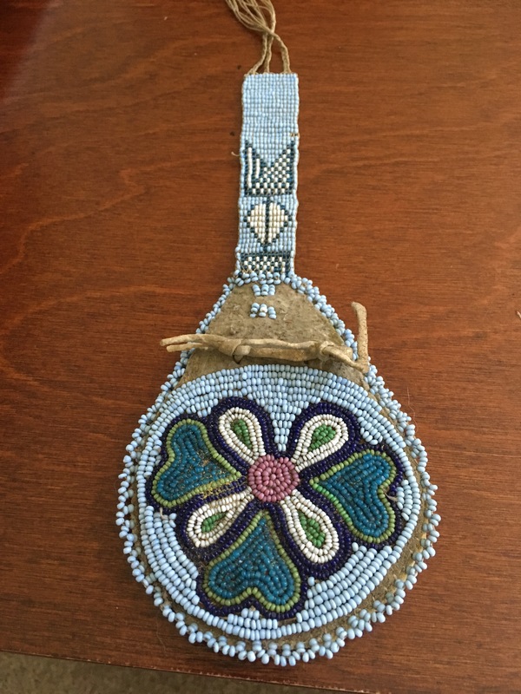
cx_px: 260
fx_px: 582
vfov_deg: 61.7
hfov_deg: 48.2
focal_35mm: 29
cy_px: 347
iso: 200
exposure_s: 1/30
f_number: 2.2
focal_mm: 4.15
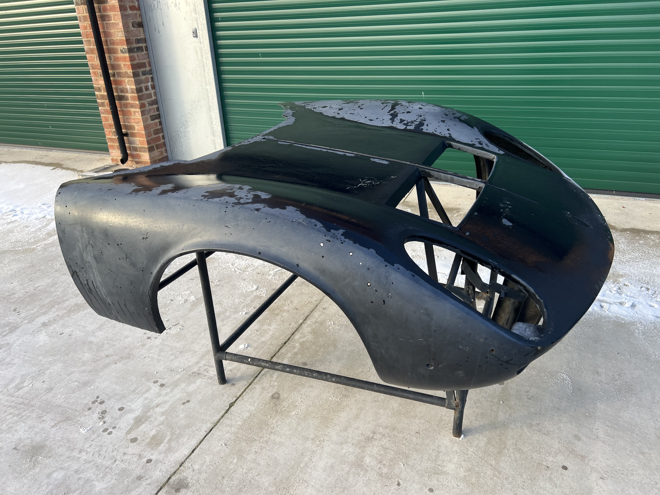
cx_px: 330
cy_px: 248
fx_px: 496
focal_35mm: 26
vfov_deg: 53.1
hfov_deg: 67.3
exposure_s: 1/674
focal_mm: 5.7
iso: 50
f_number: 1.5
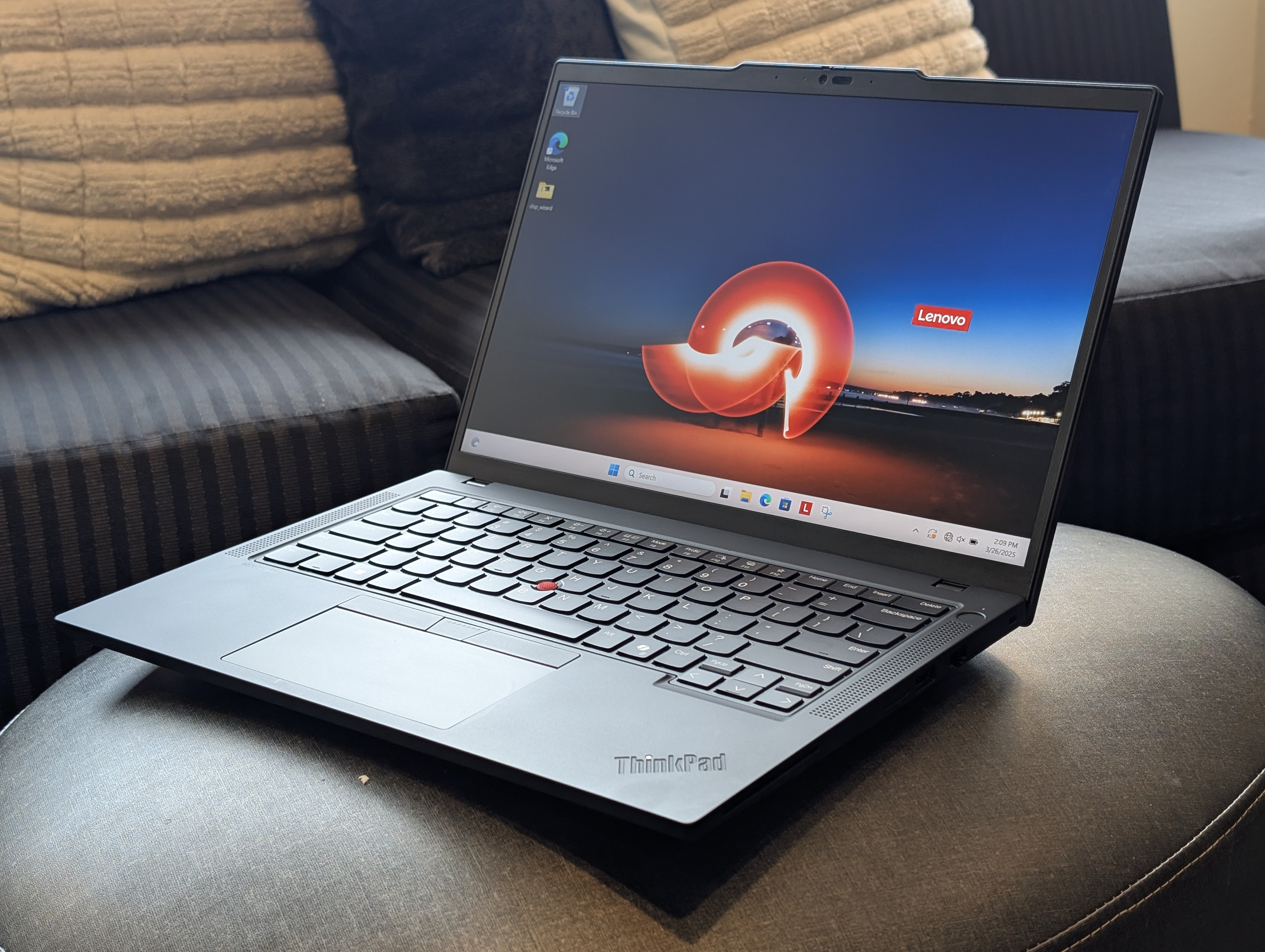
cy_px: 476
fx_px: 1793
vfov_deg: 29.7
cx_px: 632
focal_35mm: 49
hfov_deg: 38.9
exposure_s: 1/28.4
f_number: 1.68
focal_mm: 6.9
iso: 48
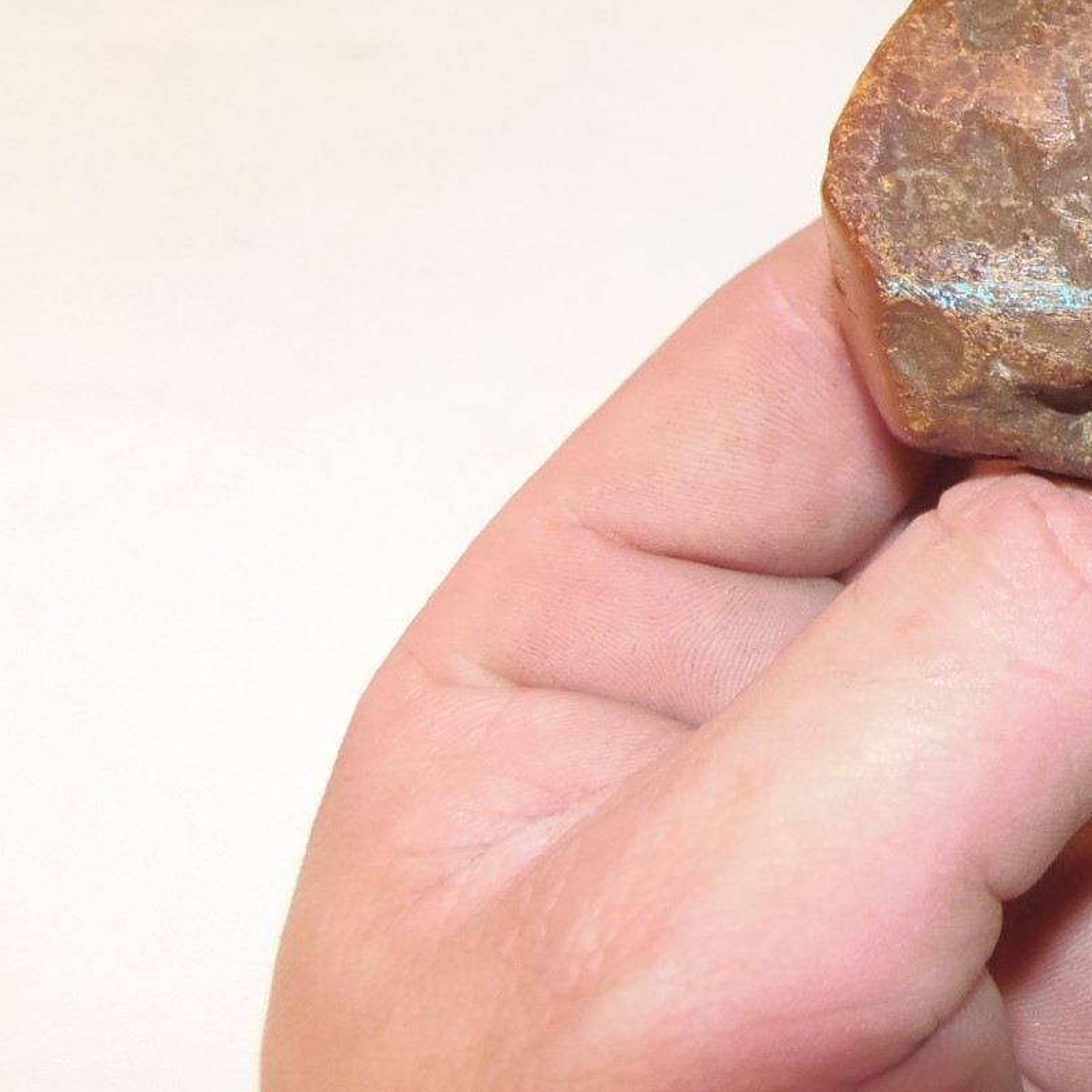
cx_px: 1153
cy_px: 203
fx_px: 2070
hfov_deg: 27.4
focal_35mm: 58
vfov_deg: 28.8
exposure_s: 1/30
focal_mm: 4.8
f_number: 3
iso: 200
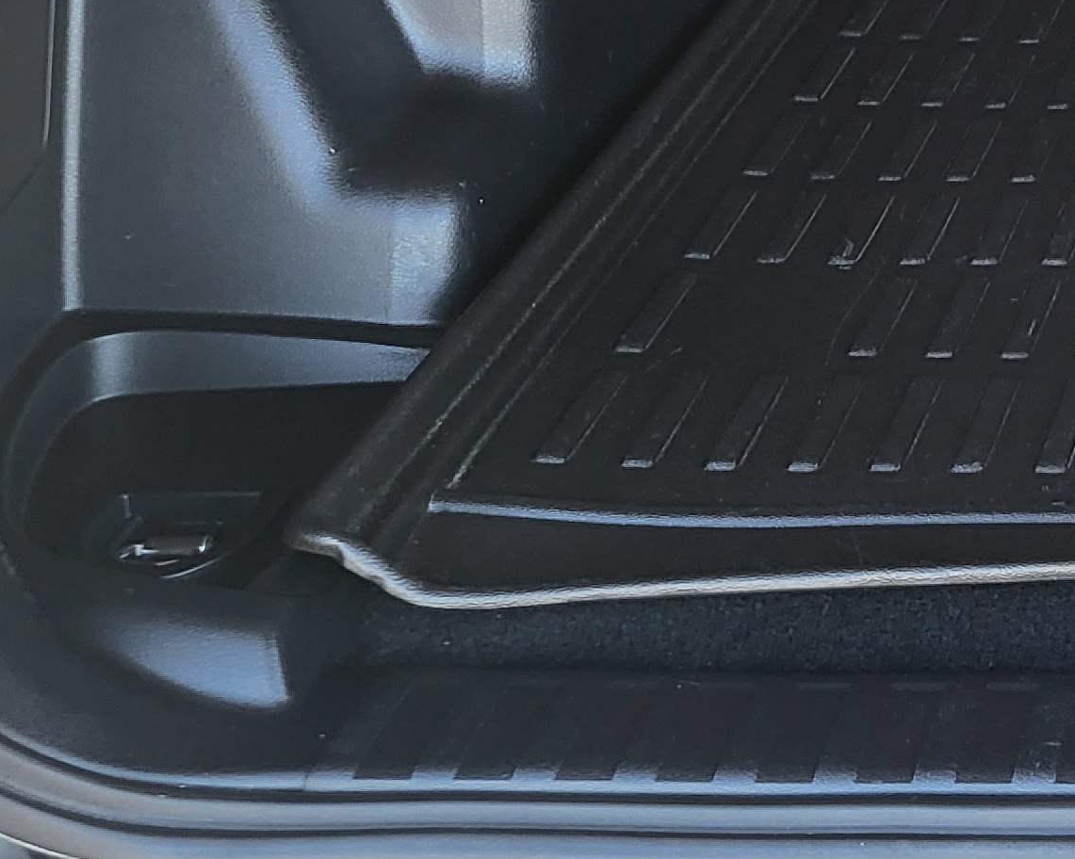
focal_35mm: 89
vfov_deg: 16.2
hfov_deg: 18.8
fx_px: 2831
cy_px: -301
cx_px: 1629
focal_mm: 5.4
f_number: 1.8
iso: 80
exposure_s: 1/120
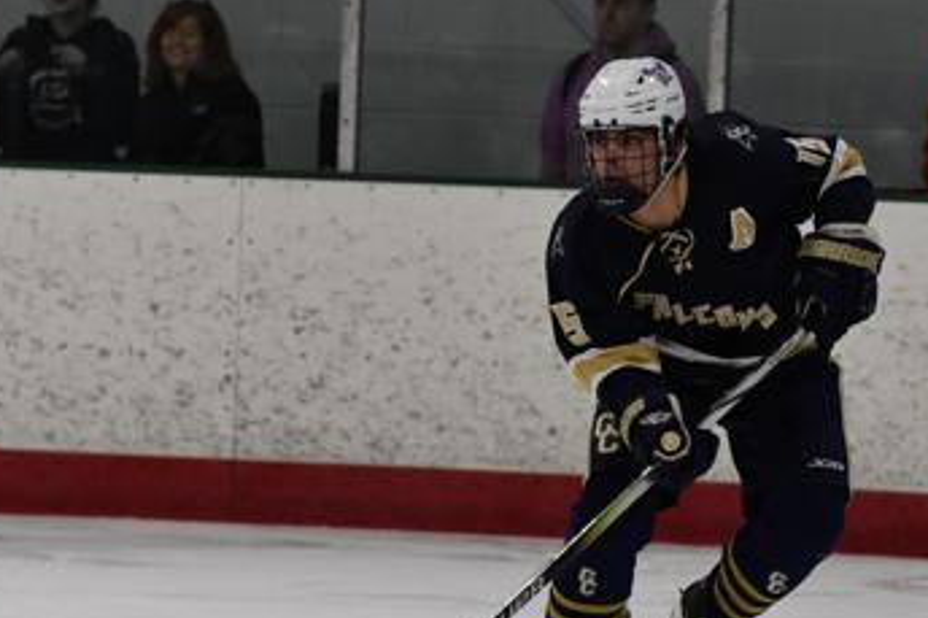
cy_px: 313
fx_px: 9765
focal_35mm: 379
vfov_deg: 3.6
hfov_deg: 5.4
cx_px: 596
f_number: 3.2
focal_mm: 145
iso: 1600
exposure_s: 1/800
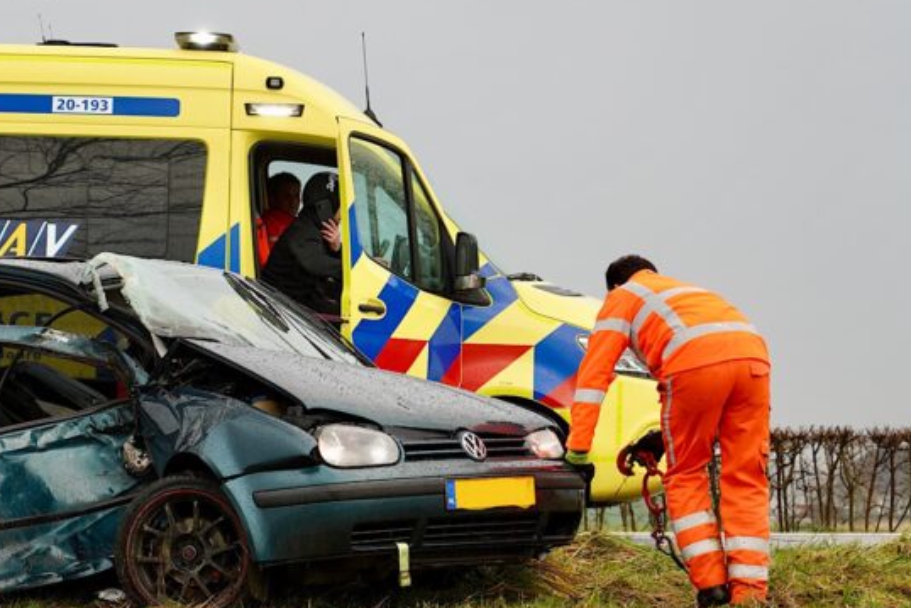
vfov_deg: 6.9
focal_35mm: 200
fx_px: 5062
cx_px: 166
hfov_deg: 10.3
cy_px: 363
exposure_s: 1/125
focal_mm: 105
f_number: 4
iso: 160
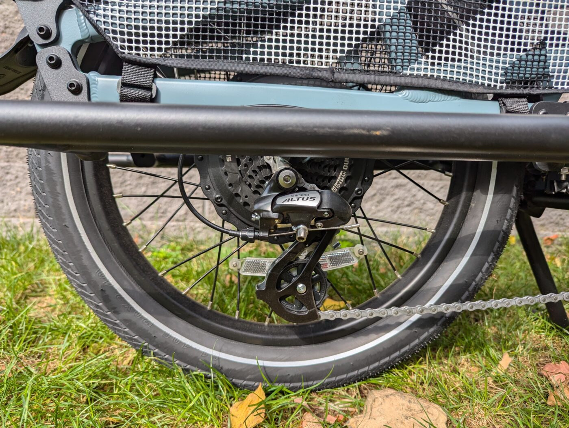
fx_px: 395
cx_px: 284
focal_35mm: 24
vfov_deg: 56.9
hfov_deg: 71.5
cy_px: 214
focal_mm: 6.81
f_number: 1.85
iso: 51
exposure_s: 1/920
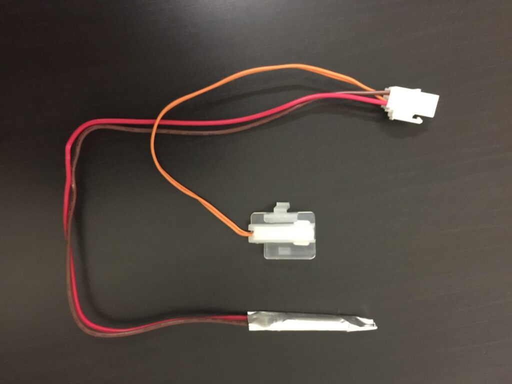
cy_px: 192
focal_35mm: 29
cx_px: 256
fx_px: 429
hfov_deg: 61.7
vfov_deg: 48.2
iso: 125
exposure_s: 1/4
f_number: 2.2
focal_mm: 4.15
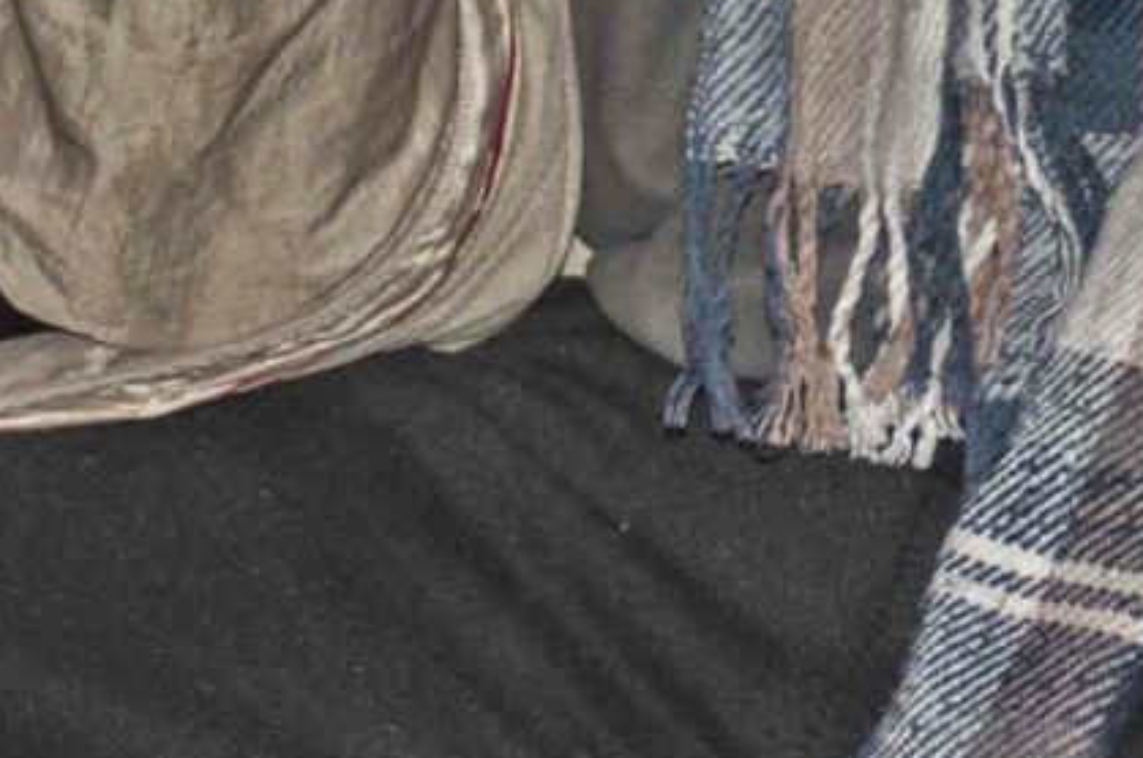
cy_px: -1115
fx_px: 20320
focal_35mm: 641
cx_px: 805
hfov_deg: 3.2
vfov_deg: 2.1
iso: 1000
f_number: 4.5
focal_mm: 70
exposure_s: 1/125
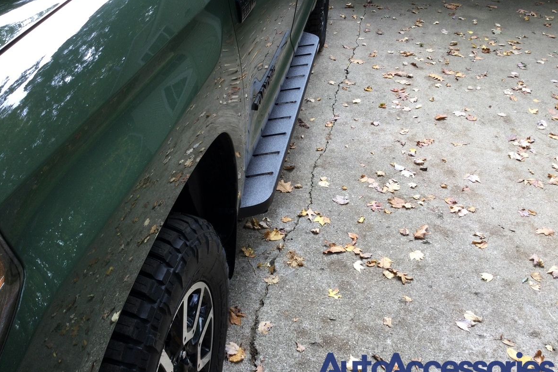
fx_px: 512
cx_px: 283
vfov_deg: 40.0
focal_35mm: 33
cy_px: 201
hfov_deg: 57.2
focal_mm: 3.3
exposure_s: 1/60
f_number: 2.4
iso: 32
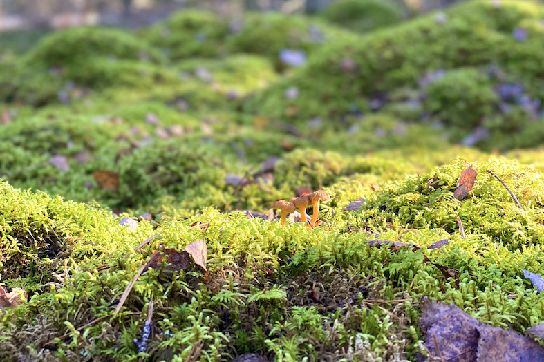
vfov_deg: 24.6
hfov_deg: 36.3
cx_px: 272
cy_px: 162
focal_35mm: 55
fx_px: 831
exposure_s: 1/122
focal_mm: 6
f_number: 2
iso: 100
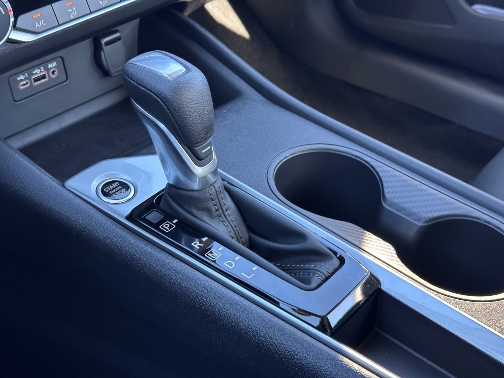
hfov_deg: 39.7
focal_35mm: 48
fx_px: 699
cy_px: 189
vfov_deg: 30.3
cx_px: 252
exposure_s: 1/61
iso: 80
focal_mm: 6.86
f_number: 1.78
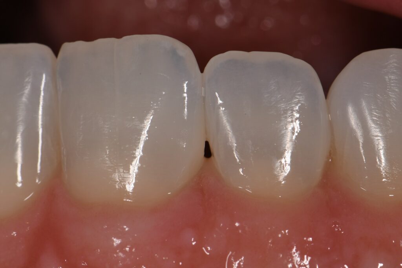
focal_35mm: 157
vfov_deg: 8.7
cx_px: 201
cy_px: 134
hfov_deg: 13.1
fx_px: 1753
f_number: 32
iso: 200
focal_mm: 105
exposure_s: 1/160
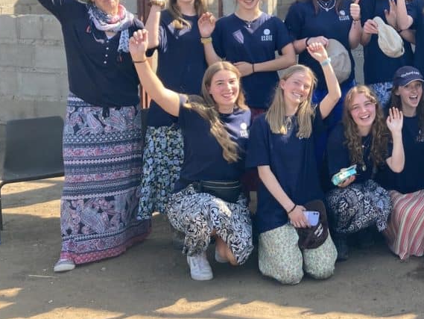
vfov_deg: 22.6
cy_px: 18
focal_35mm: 63
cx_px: 454
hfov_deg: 28.2
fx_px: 772
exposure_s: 1/415
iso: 20
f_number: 1.8
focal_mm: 3.99
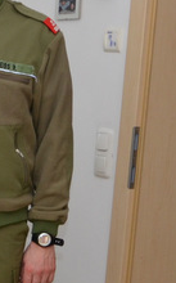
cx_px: -423
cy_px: 214
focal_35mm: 149
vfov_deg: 14.0
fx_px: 1149
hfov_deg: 7.3
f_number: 5.6
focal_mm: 21
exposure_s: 1/60
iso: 400
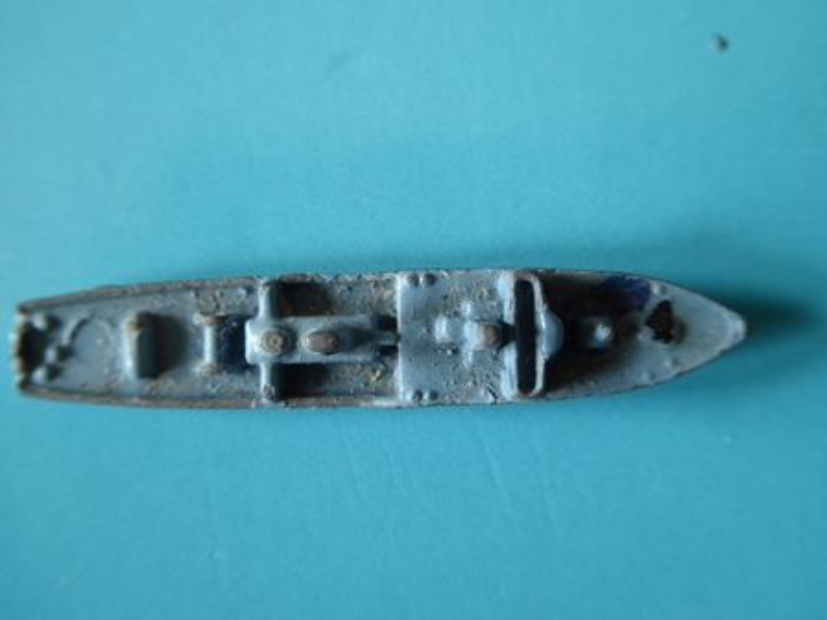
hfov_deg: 51.4
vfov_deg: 39.7
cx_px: 414
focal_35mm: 36
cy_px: 310
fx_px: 860
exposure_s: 1/60
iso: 160
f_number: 3.7
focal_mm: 6.3
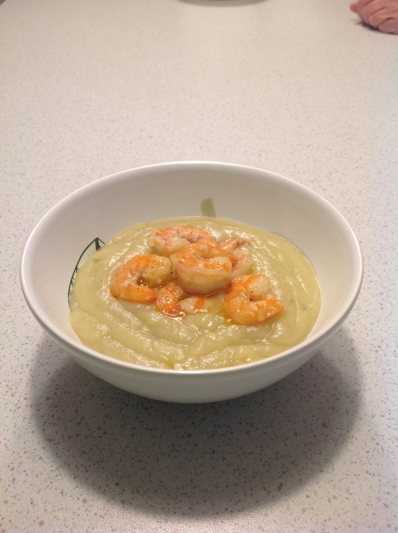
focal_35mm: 35
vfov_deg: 52.7
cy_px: 266
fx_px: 538
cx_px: 199
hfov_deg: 40.6
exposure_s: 1/20
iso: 50
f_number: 2.4
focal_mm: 4.28
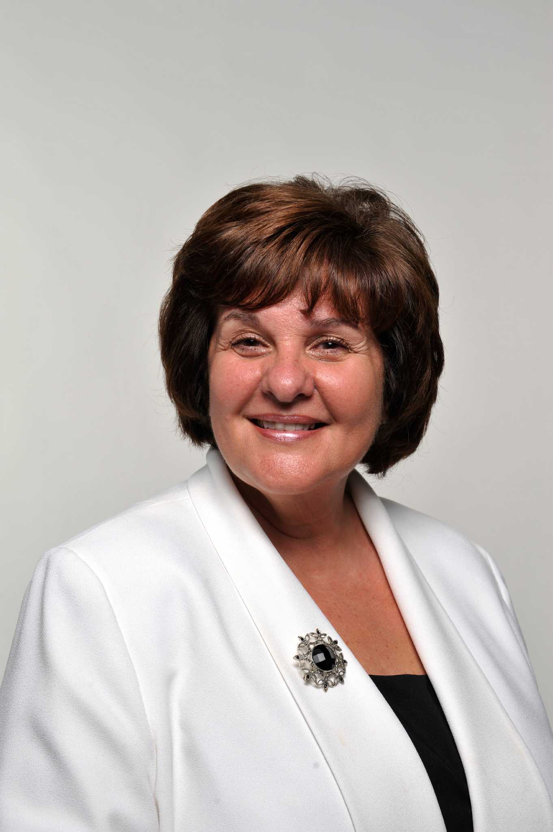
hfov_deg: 23.3
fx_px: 1339
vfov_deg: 34.5
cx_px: 276
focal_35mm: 58
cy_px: 416
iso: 100
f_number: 10
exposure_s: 1/125
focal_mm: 58
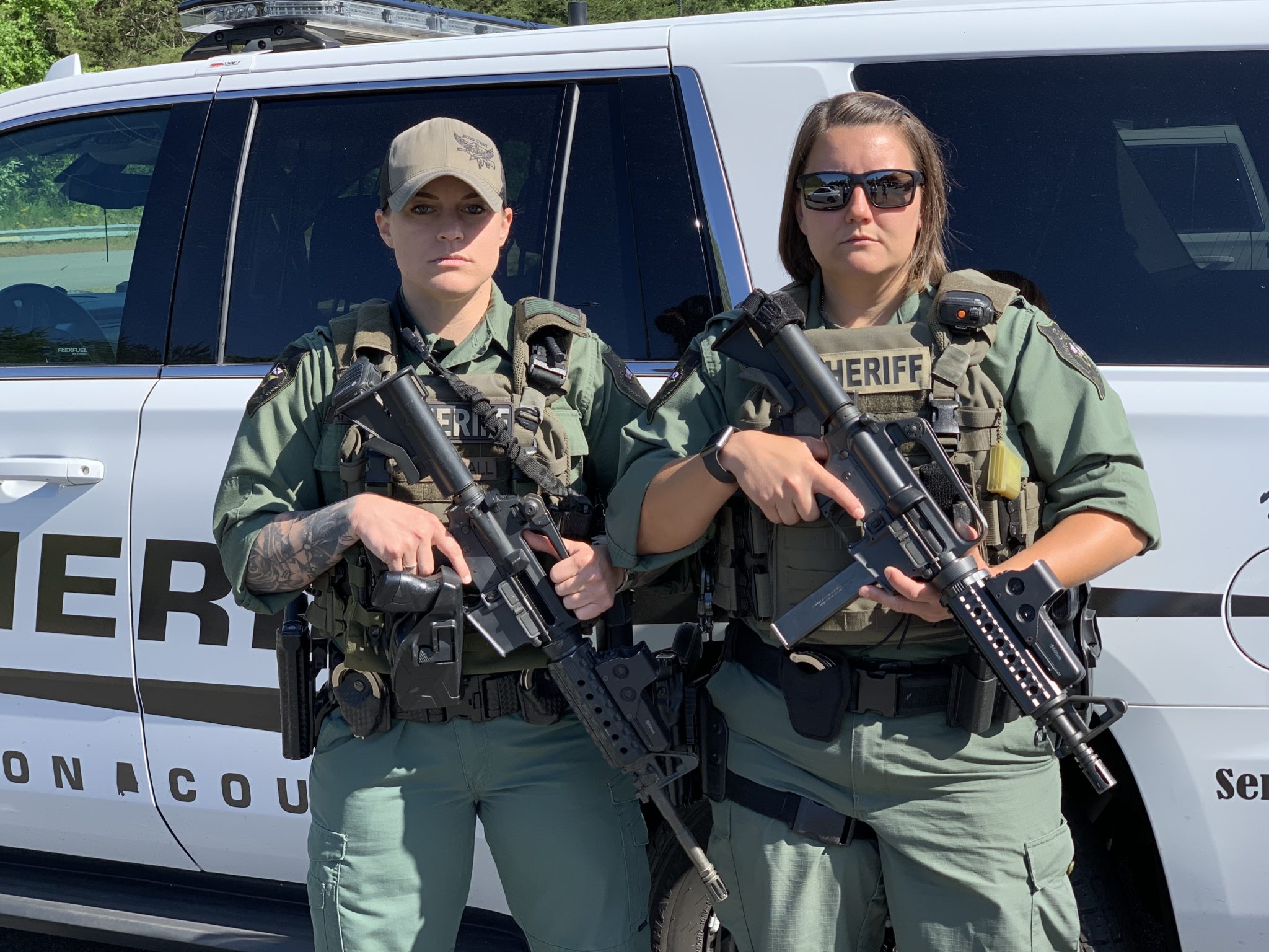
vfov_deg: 28.0
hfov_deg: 36.8
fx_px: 1906
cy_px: 476
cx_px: 634
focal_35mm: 52
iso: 16
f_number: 2.4
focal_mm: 6
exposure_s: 1/585
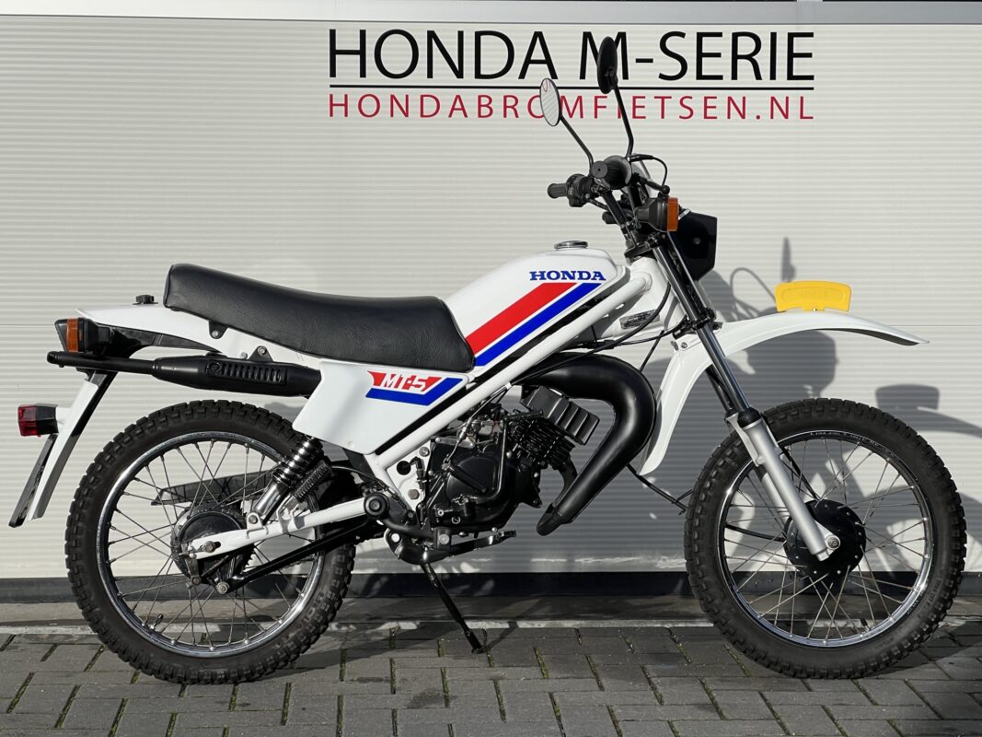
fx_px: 2184
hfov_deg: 25.3
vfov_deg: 19.1
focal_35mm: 77
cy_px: 368
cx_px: 491
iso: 32
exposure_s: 1/1309
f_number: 2.8
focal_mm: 9
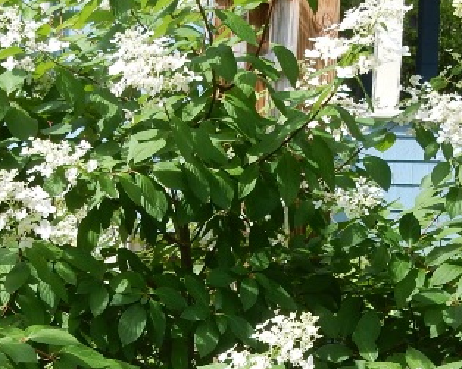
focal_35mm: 127
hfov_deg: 15.1
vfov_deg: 12.0
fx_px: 1736
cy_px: 350
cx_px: 140
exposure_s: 1/250
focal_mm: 9
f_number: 4.5
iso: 125
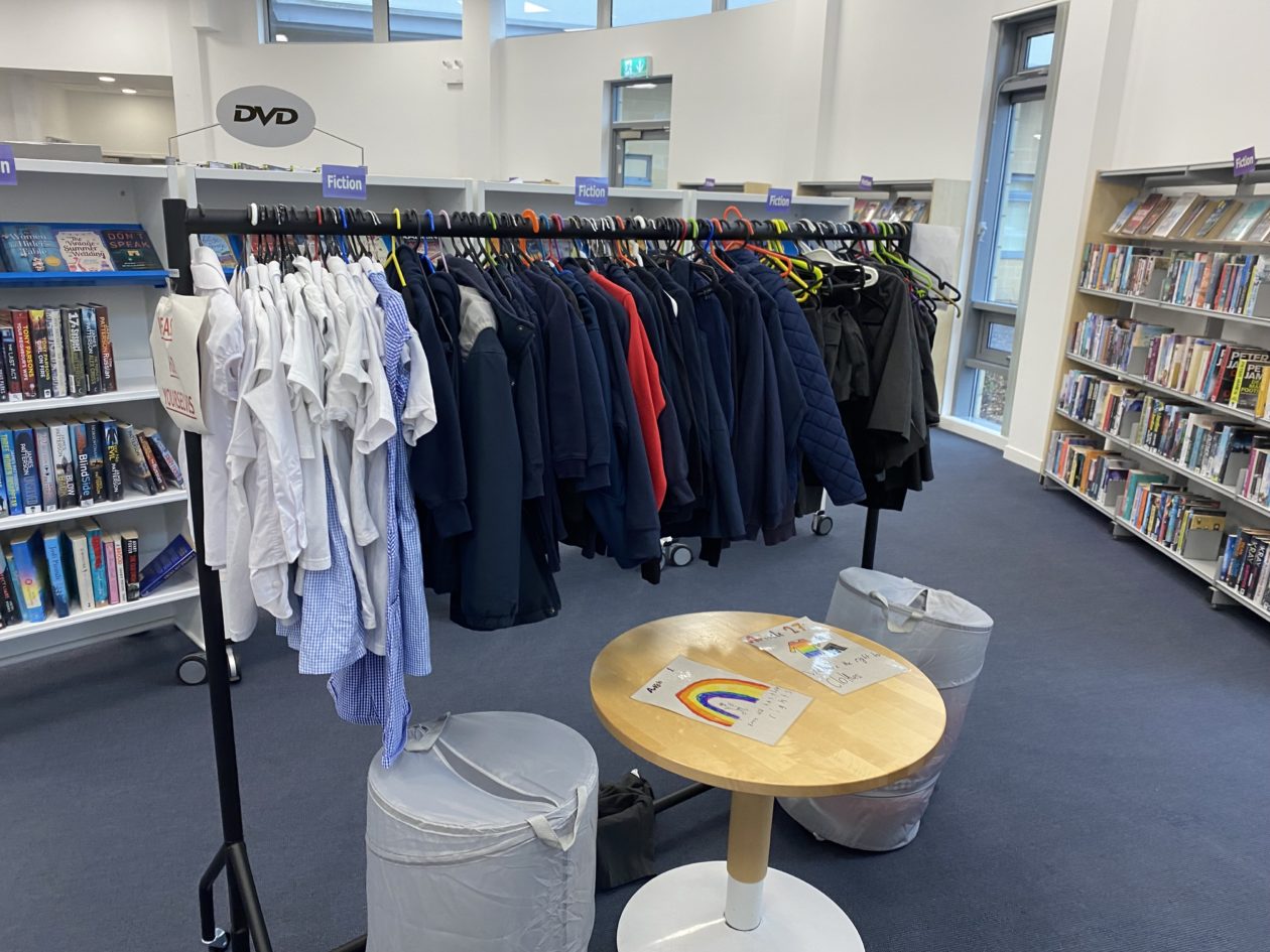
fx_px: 954
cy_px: 476
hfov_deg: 67.3
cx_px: 635
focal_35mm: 26
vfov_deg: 53.1
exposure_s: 1/50
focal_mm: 4.25
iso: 64
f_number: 1.8
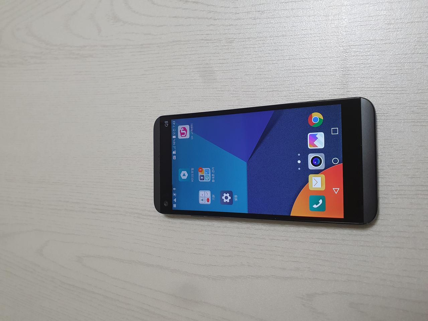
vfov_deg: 53.1
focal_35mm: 26
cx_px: 214
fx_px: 321
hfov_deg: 67.3
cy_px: 160
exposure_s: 1/120
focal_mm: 4.32
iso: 250
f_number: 2.4
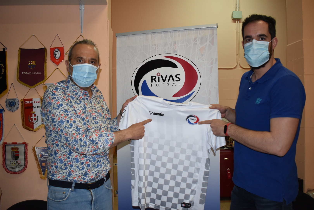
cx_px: 157
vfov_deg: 41.7
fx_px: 275
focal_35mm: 32
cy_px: 105
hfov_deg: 59.5
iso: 800
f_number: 3.8
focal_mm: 21
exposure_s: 1/80
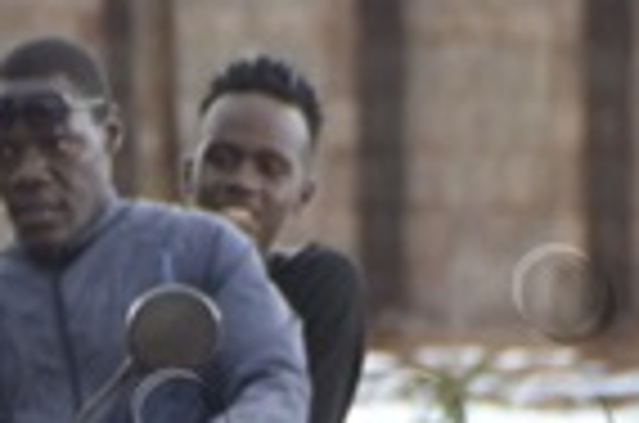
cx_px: -14
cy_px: 482
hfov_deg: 1.1
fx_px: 33738
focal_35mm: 1905
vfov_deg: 0.7
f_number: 6.3
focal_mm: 200
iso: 1000
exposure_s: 1/200
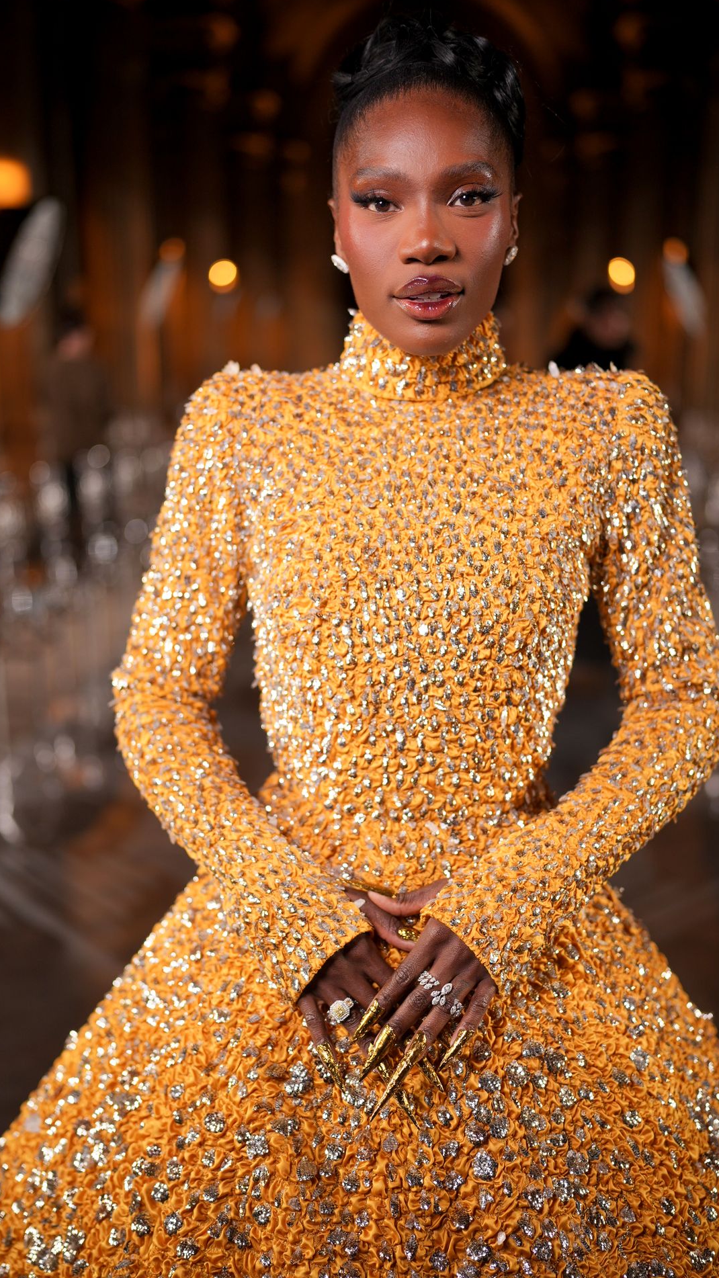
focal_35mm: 37
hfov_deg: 32.0
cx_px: 360
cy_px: 636
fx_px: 1254
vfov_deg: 54.0
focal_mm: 35
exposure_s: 1/200
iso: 125
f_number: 1.4
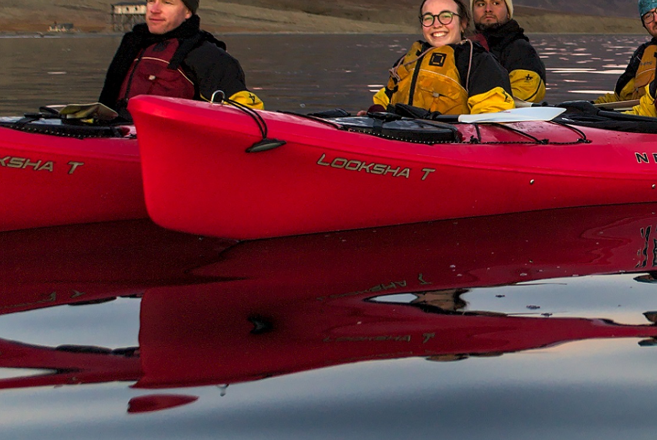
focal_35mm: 81
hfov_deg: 23.8
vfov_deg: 16.6
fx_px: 1480
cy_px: -1
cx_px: 681
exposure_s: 1/100
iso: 400
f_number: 5
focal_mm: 22
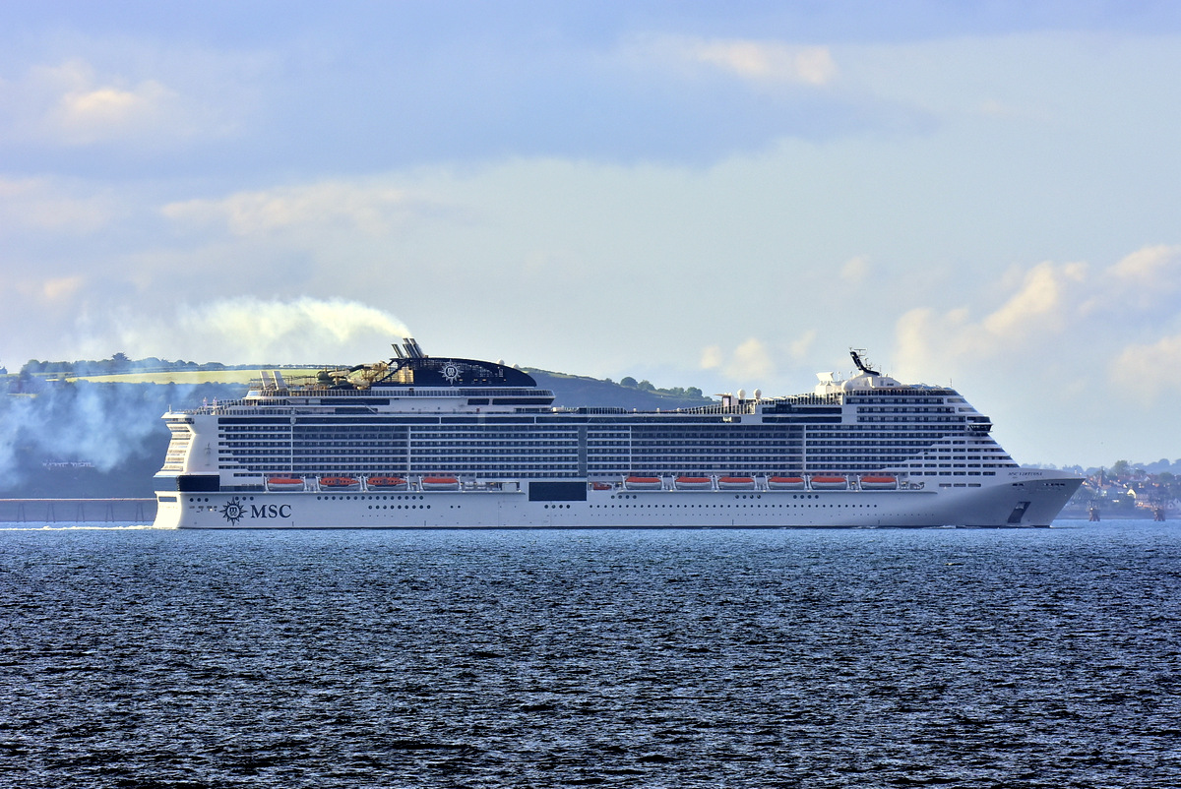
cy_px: 394
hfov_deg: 4.7
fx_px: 14280
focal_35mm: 435
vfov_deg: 3.2
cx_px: 590
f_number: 10
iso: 320
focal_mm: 290
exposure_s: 1/640
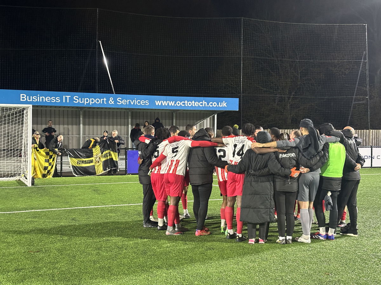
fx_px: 528
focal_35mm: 48
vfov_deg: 30.3
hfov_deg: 39.7
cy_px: 142
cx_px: 190
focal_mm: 6.86
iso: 500
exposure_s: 1/32
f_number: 1.78
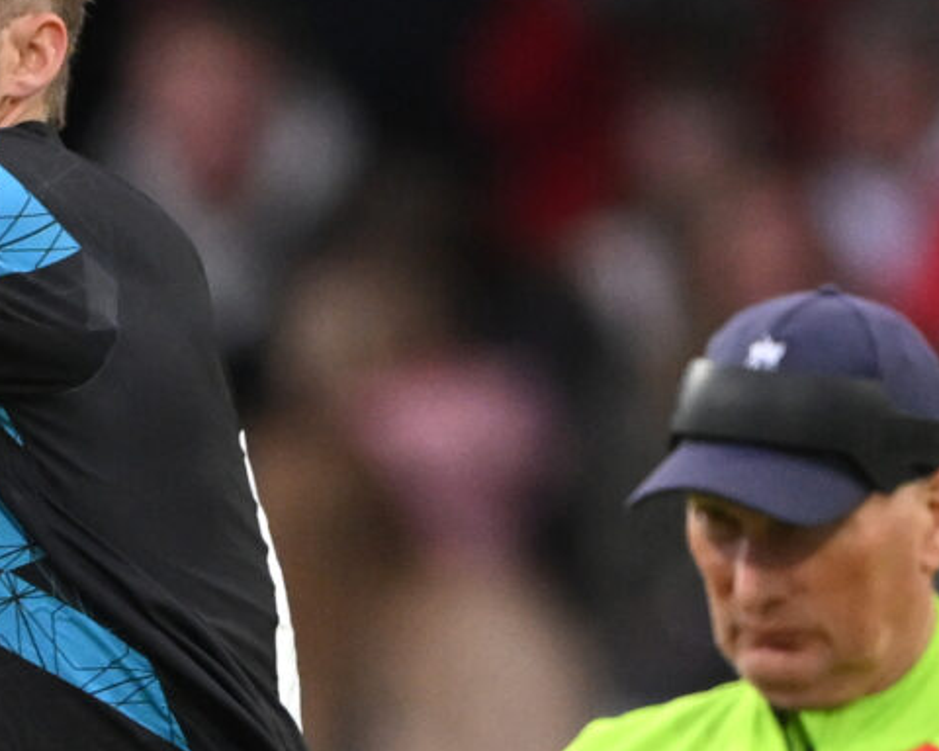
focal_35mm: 4503
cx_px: -168
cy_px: 1341
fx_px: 125142
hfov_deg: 0.4
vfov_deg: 0.3
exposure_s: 1/1747
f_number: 4
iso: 1600
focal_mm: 600
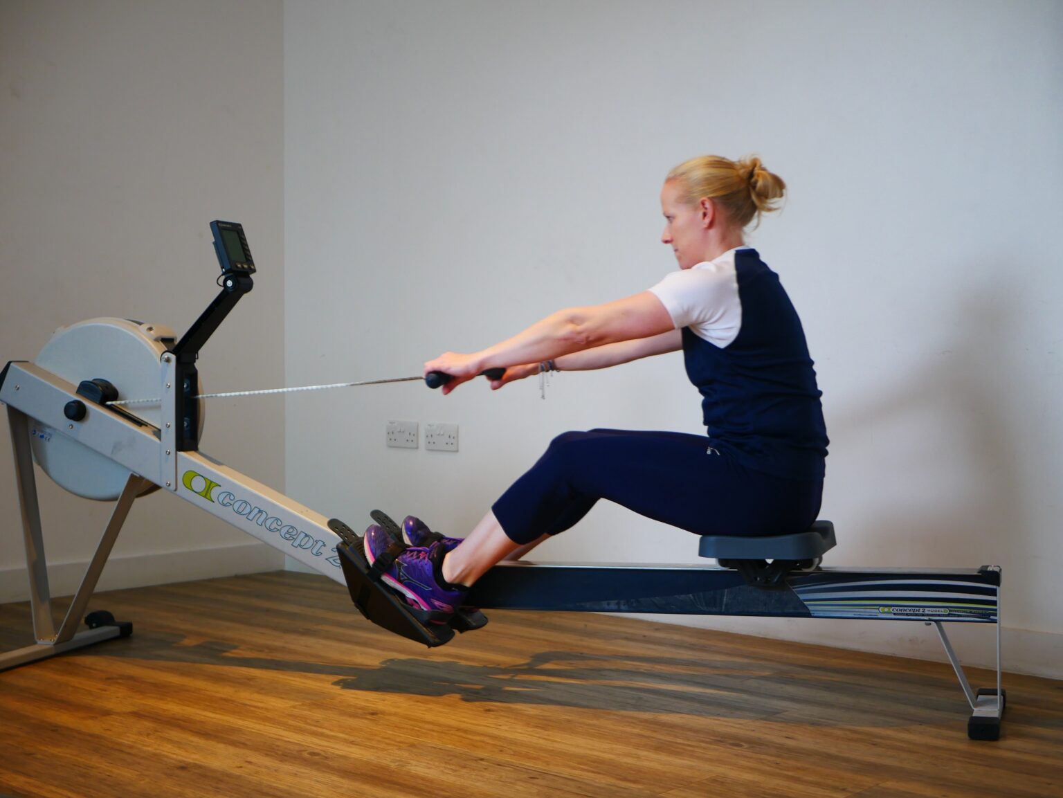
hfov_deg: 38.2
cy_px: 399
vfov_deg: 29.1
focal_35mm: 50
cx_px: 532
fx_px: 1536
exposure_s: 1/60
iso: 250
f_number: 1.7
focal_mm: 25
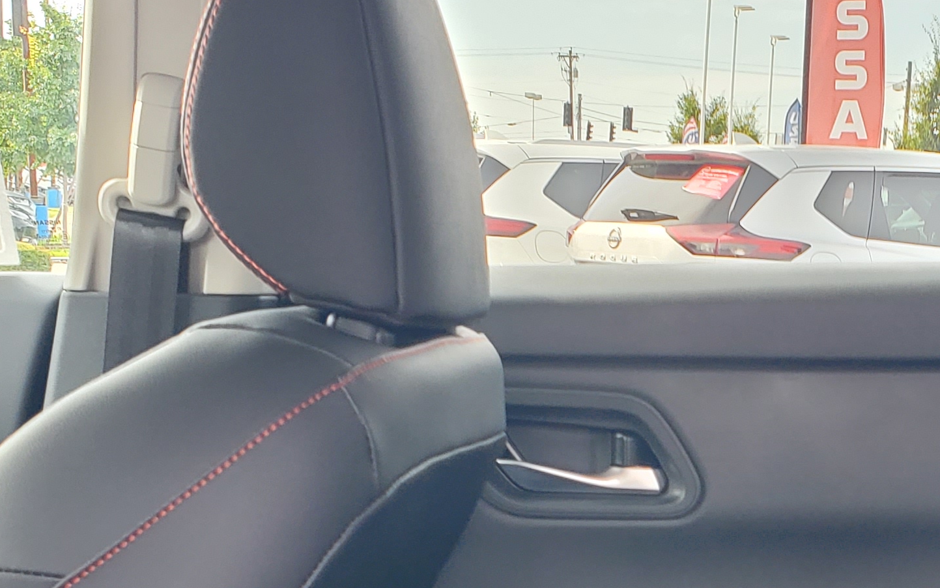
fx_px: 1973
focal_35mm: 77
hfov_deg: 25.9
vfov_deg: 16.5
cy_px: 623
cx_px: 846
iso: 100
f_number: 2.4
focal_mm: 4.3
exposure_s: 1/60
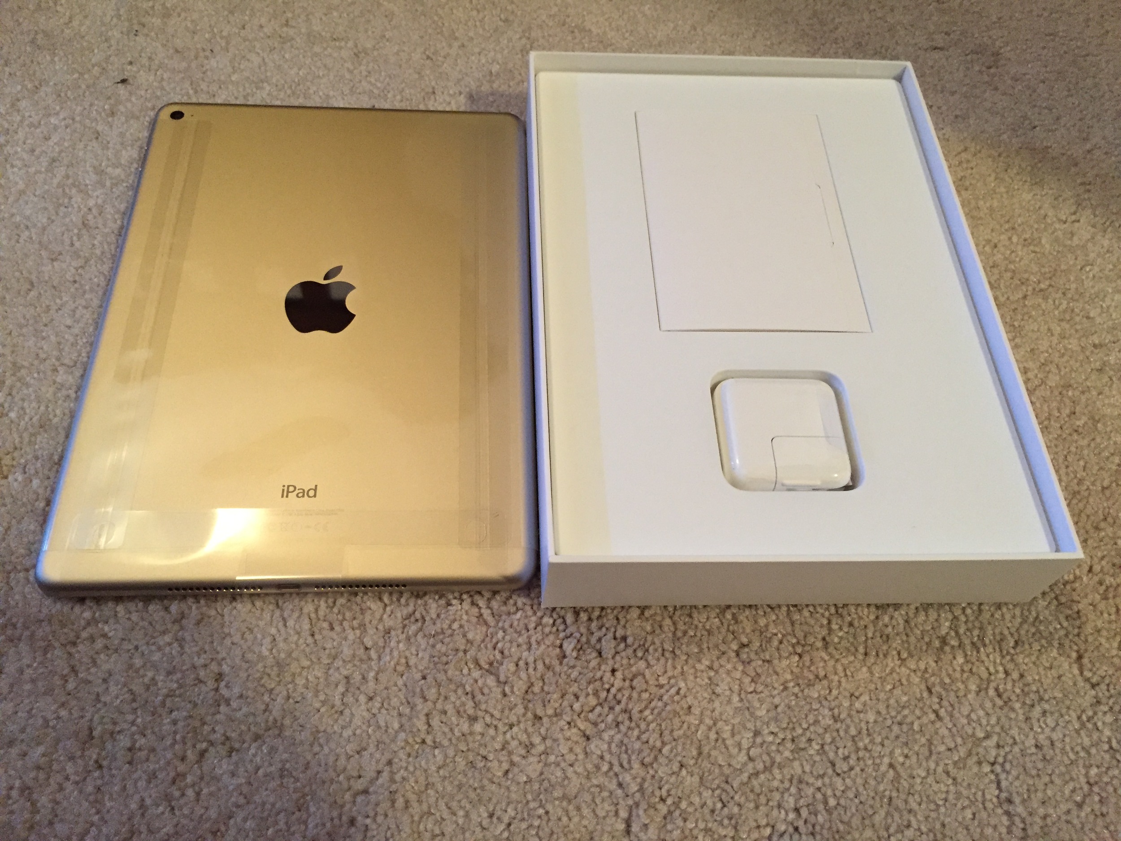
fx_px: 939
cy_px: 420
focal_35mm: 29
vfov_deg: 48.2
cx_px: 560
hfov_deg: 61.7
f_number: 2.2
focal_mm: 4.15
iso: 250
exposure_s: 1/20
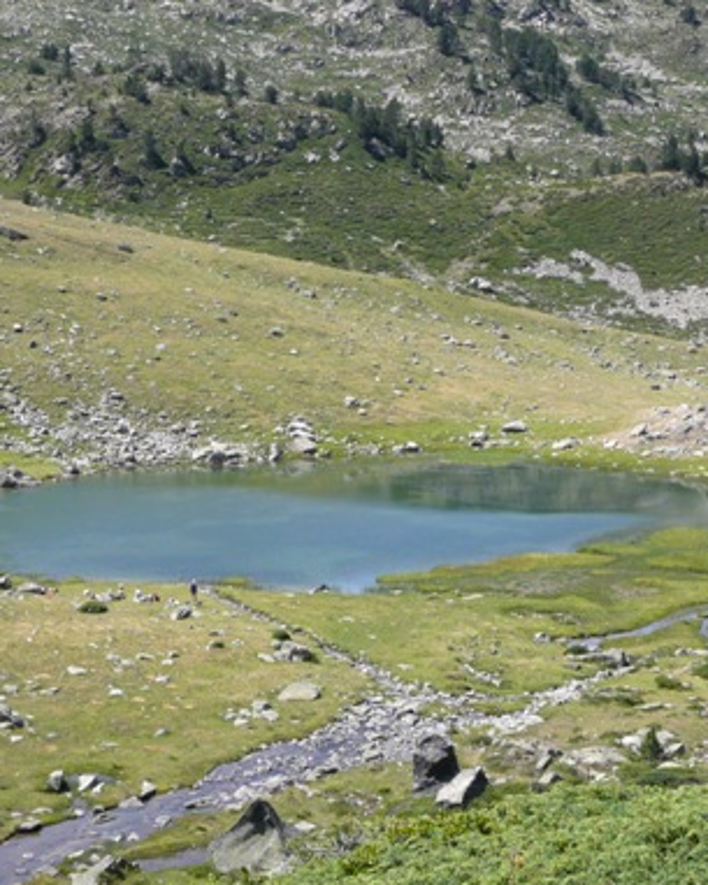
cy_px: 400
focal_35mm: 82
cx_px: 501
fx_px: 2147
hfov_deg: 18.6
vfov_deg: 23.3
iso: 100
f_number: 4.2
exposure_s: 1/320
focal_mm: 8.2
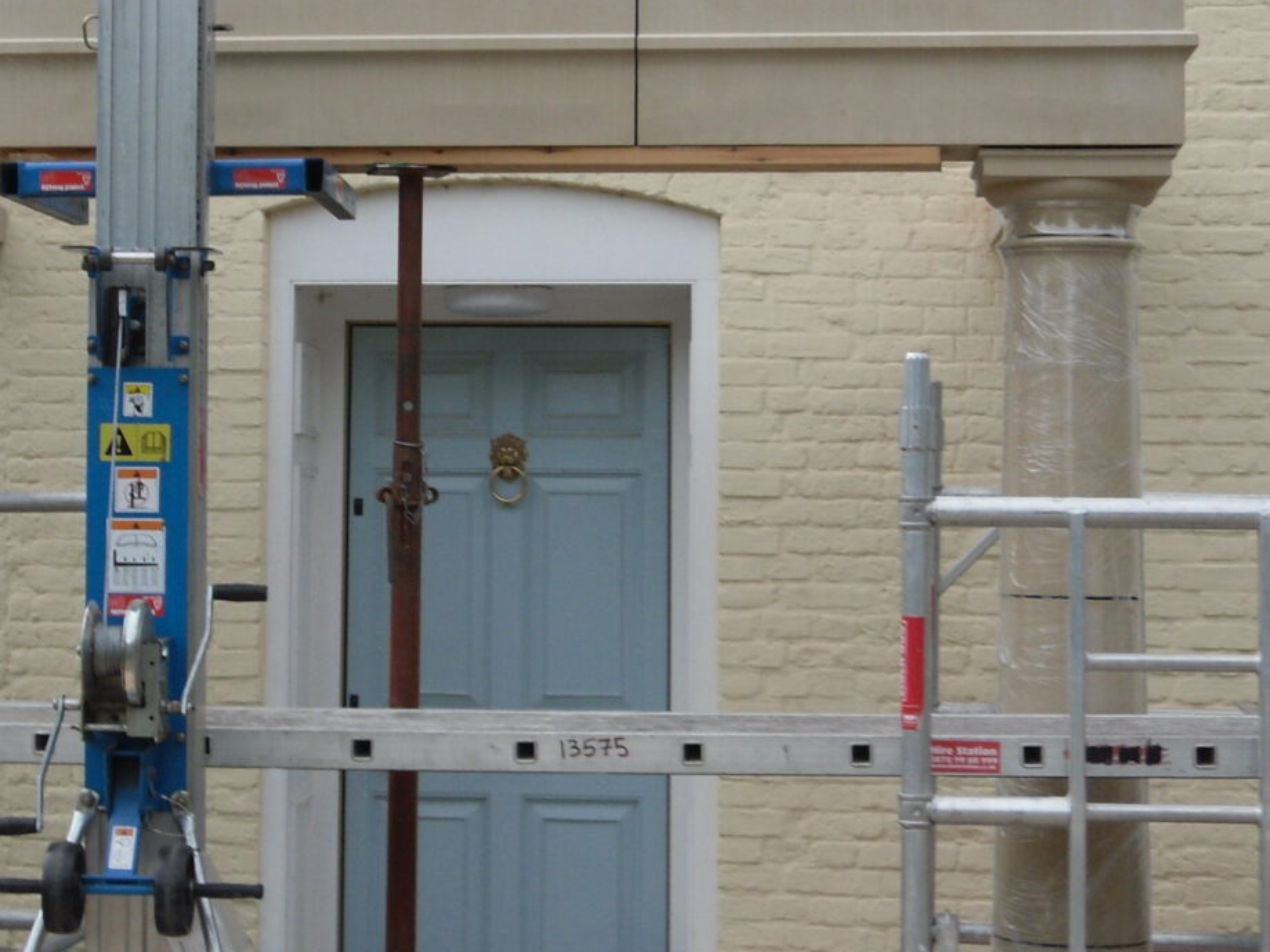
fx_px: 2861
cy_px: 381
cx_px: 409
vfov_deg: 18.9
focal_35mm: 78
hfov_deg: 24.9
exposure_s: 1/107
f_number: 8.2
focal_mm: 6.3
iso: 80
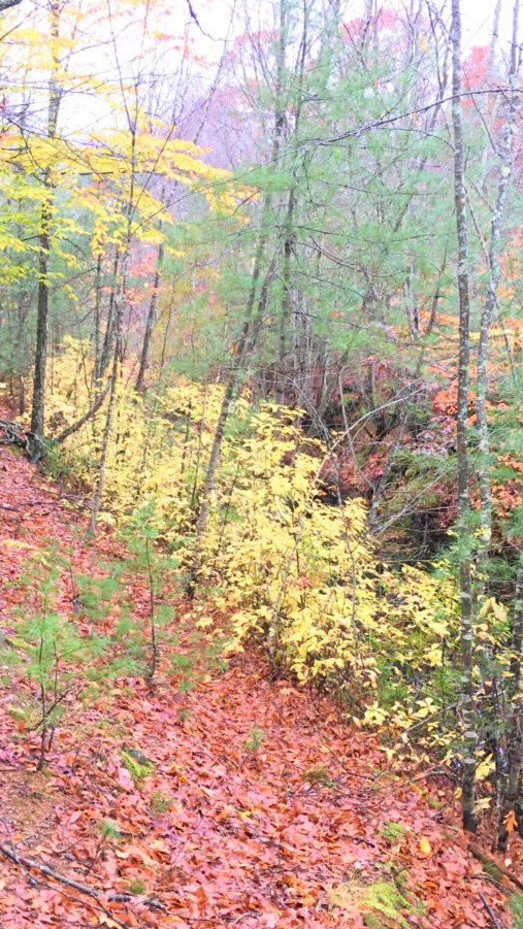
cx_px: 255
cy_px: 470
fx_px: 1060
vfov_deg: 47.4
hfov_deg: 27.7
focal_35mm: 43
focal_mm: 4.15
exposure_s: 1/30
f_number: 2.2
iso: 40
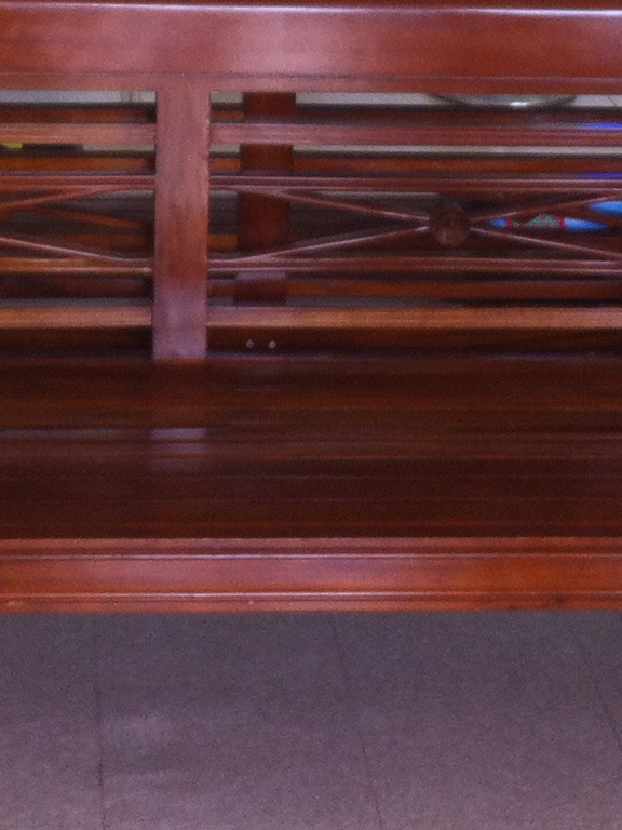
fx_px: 2827
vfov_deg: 16.1
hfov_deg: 12.5
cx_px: 220
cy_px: -150
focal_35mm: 118
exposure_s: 1/60
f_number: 2.8
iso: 100
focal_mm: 3.85
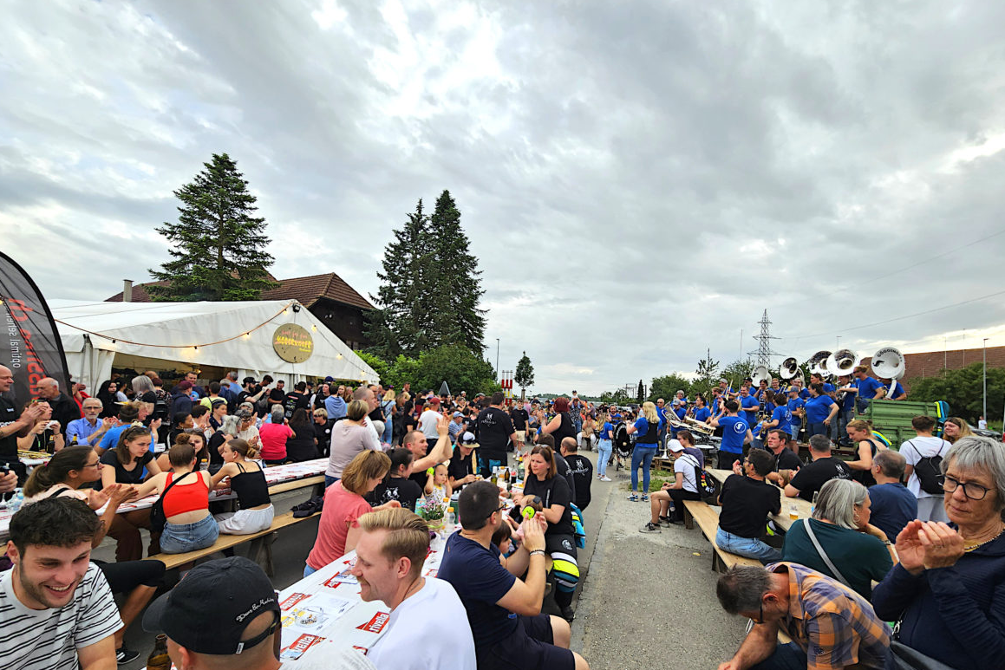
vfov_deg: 80.7
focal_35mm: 14
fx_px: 391
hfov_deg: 104.2
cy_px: 386
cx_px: 495
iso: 50
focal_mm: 2.2
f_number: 2.2
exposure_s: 1/447
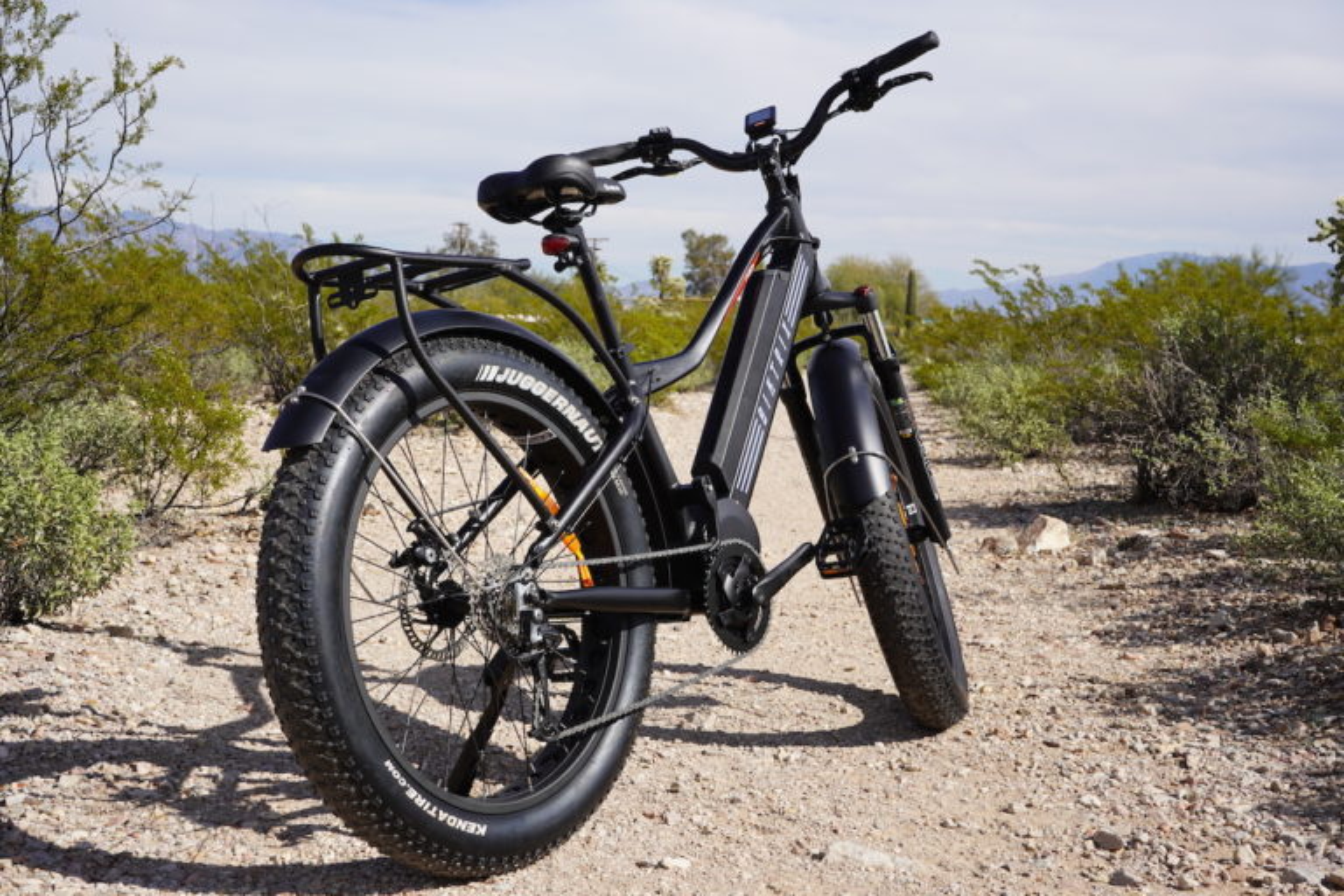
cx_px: 672
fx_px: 1680
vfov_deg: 29.9
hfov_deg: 43.6
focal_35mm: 45
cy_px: 448
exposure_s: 1/160
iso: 100
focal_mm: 45
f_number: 11
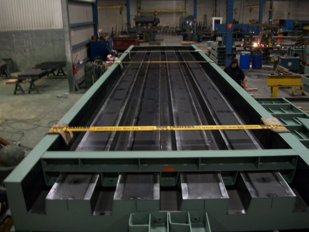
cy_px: 116
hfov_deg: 55.3
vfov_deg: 42.9
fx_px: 295
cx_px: 152
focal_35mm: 33
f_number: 2.9
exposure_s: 1/8
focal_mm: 5.7
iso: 220
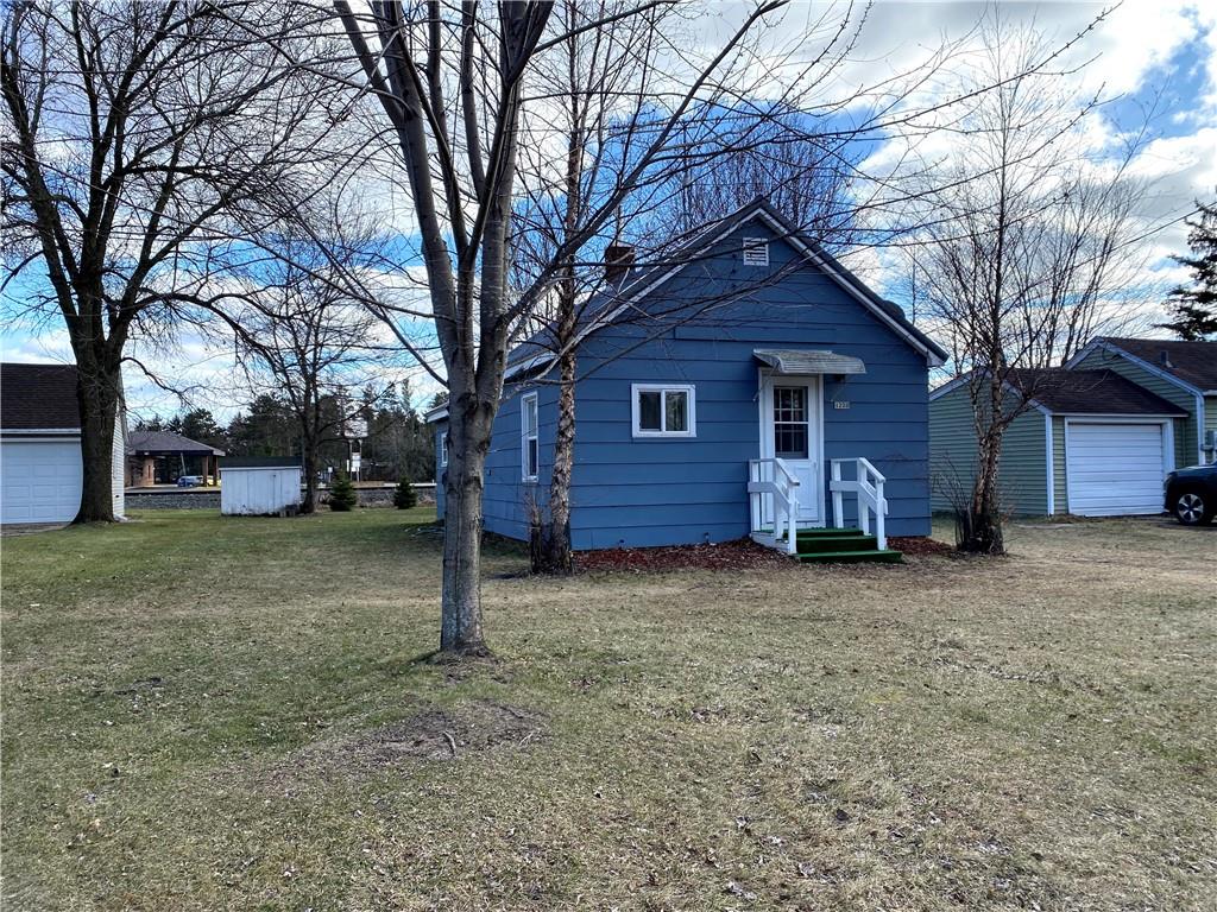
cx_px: 608
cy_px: 456
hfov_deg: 67.3
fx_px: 914
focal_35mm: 26
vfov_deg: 53.1
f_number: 1.8
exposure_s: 1/1346
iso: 32
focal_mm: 4.25
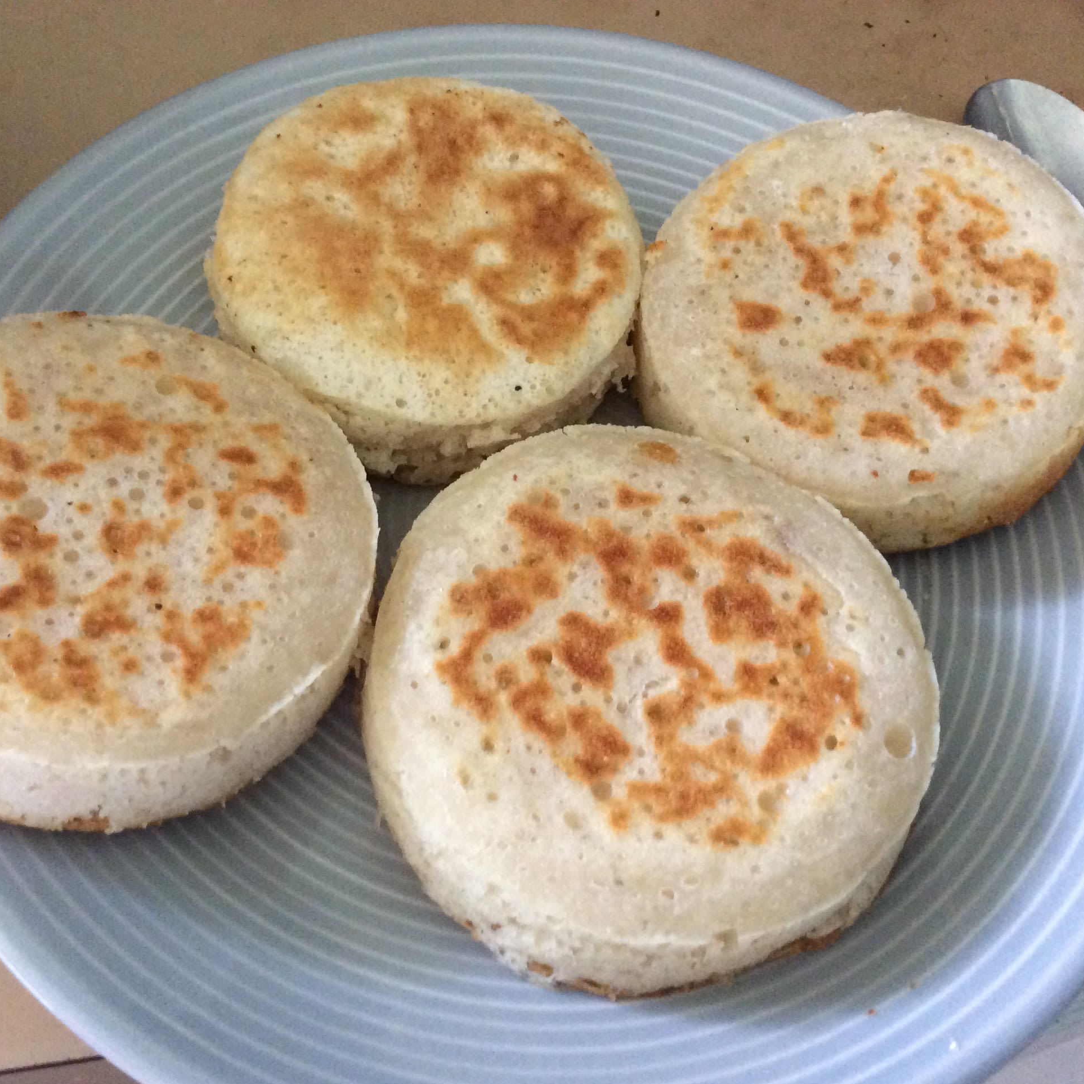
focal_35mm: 38
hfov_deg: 43.7
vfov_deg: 43.9
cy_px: 543
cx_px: 457
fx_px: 1346
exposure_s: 1/17
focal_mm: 3.3
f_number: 2.4
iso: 250
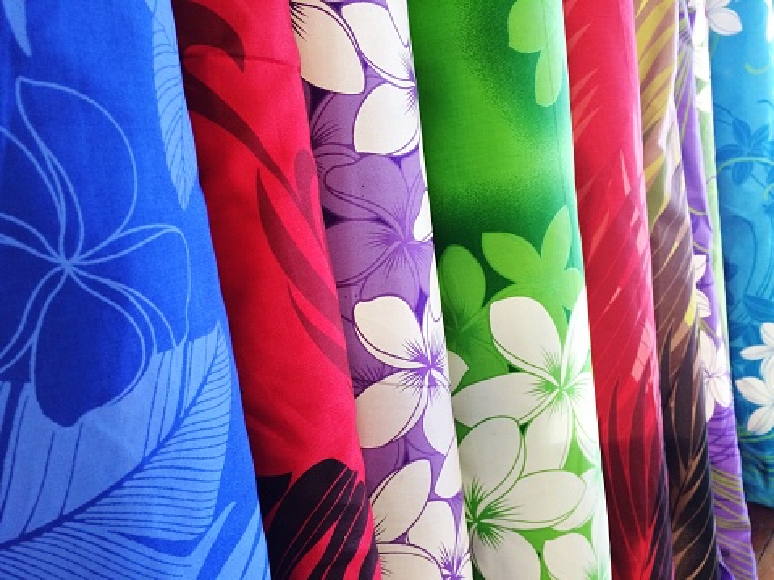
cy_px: 290
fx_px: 648
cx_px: 387
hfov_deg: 61.7
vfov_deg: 48.2
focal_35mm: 29
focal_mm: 4.15
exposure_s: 1/33
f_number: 2.2
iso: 64
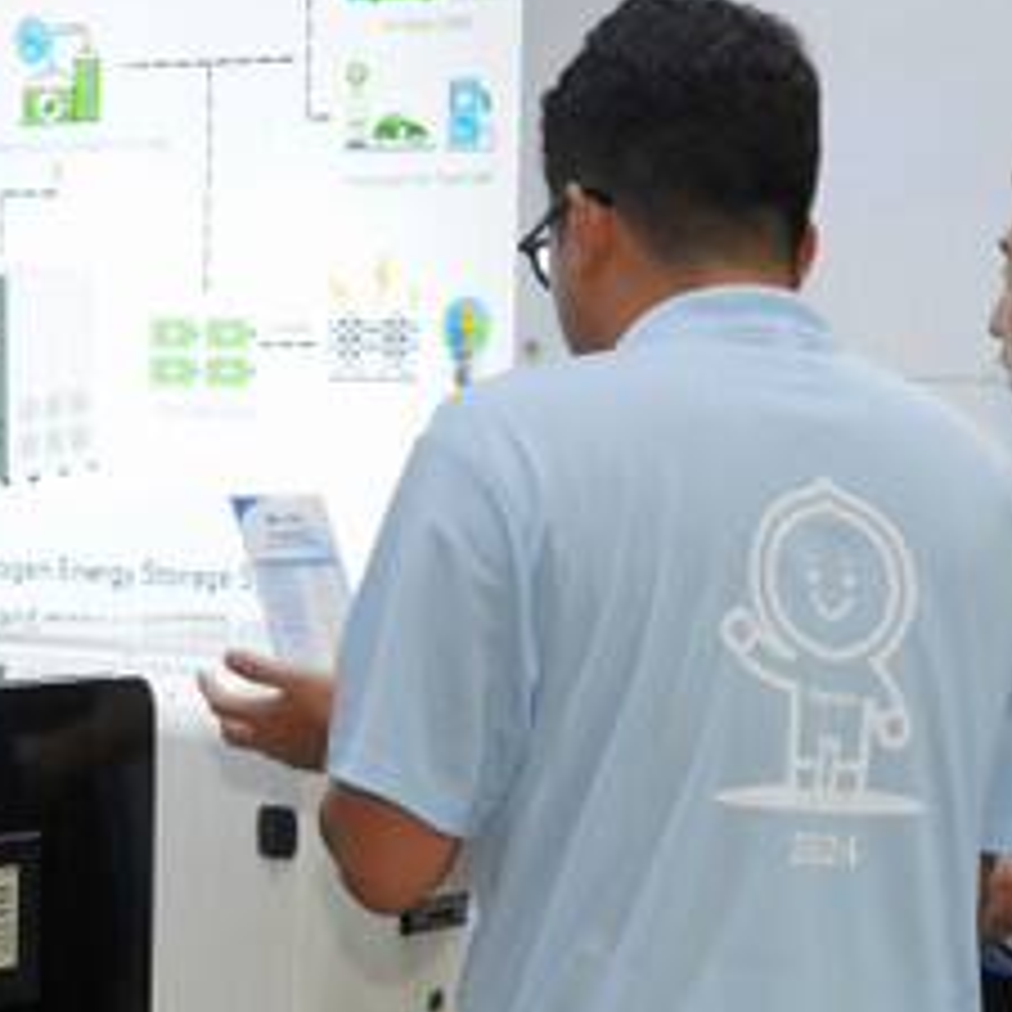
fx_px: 4128
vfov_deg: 13.7
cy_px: 1050
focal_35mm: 125
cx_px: 112
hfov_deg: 13.9
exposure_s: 1/160
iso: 640
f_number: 4
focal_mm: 23
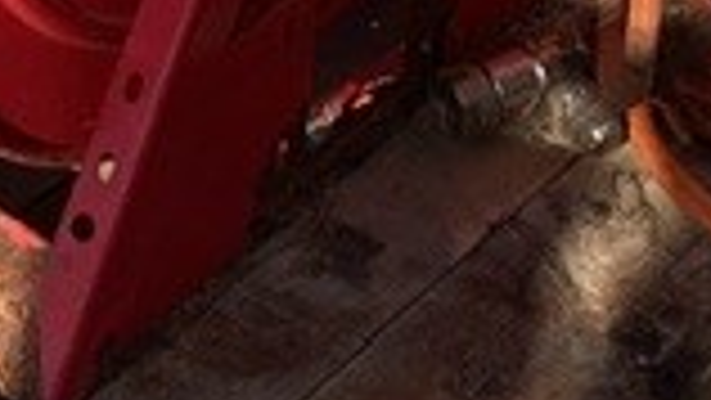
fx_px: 2584
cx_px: -45
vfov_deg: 8.5
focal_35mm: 137
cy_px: -369
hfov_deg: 15.3
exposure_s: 1/570
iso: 25
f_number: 2.4
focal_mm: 3.3
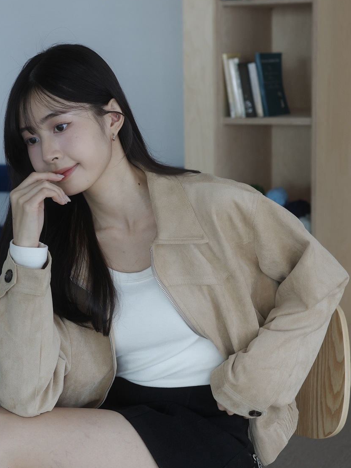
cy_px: 257
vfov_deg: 23.5
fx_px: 1122
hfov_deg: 17.7
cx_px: 102
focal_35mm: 83
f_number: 2.8
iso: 100
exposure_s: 1/50
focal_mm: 26
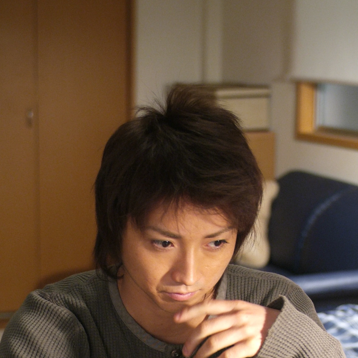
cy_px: 297
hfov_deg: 16.0
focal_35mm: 109
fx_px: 1275
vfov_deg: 15.8
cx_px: 184
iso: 800
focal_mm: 42
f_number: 2.8
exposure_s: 1/45
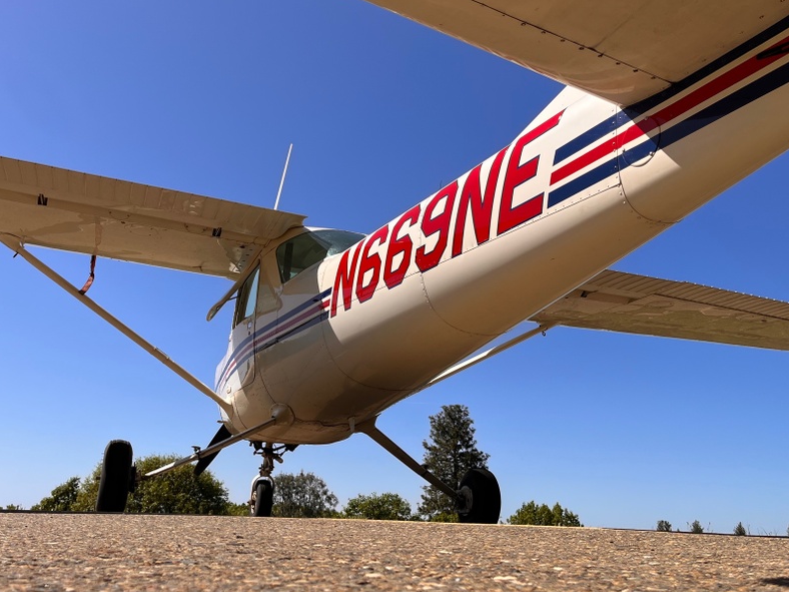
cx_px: 368
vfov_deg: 42.8
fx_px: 752
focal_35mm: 33
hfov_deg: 55.3
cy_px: 255
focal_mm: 5.1
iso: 50
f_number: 1.6
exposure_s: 1/5076
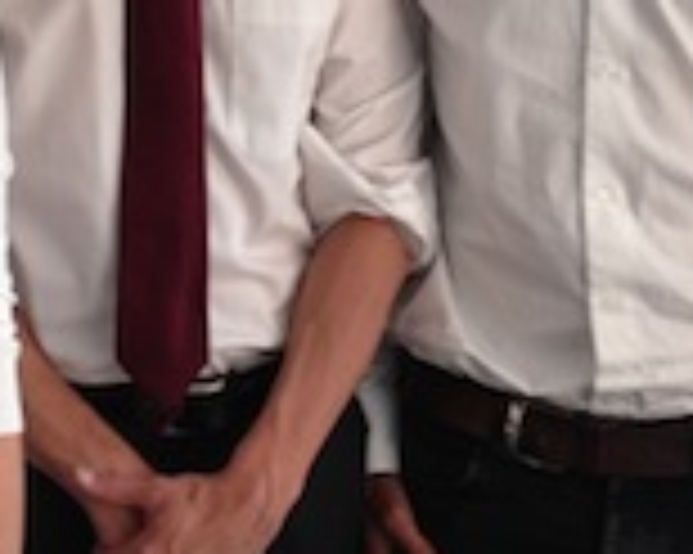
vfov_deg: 10.9
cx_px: 333
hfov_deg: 13.8
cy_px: -16
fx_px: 2870
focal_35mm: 140
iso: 50
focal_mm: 4.28
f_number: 2.4
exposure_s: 1/24
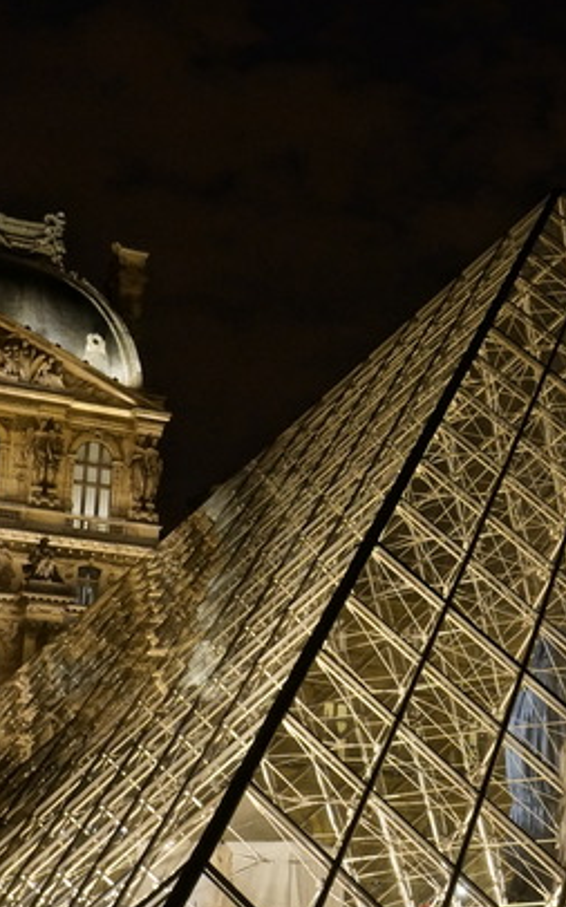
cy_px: 499
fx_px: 1679
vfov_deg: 30.2
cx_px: 519
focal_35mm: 68
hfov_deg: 18.8
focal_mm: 18
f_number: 4
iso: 1600
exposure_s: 1/15
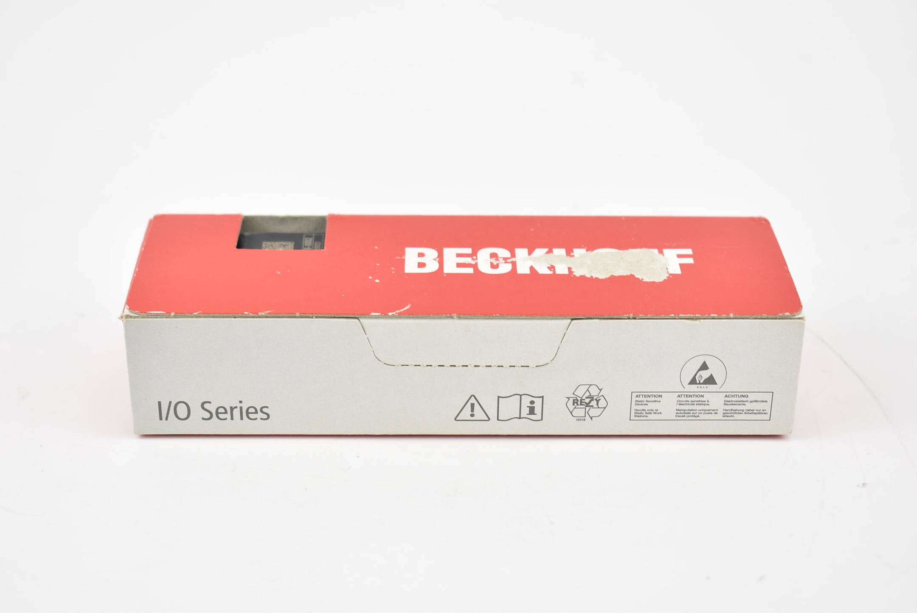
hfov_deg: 29.8
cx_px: 458
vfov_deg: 20.2
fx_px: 1721
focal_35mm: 68
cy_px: 306
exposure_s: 1/25
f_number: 5
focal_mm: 45
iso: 100
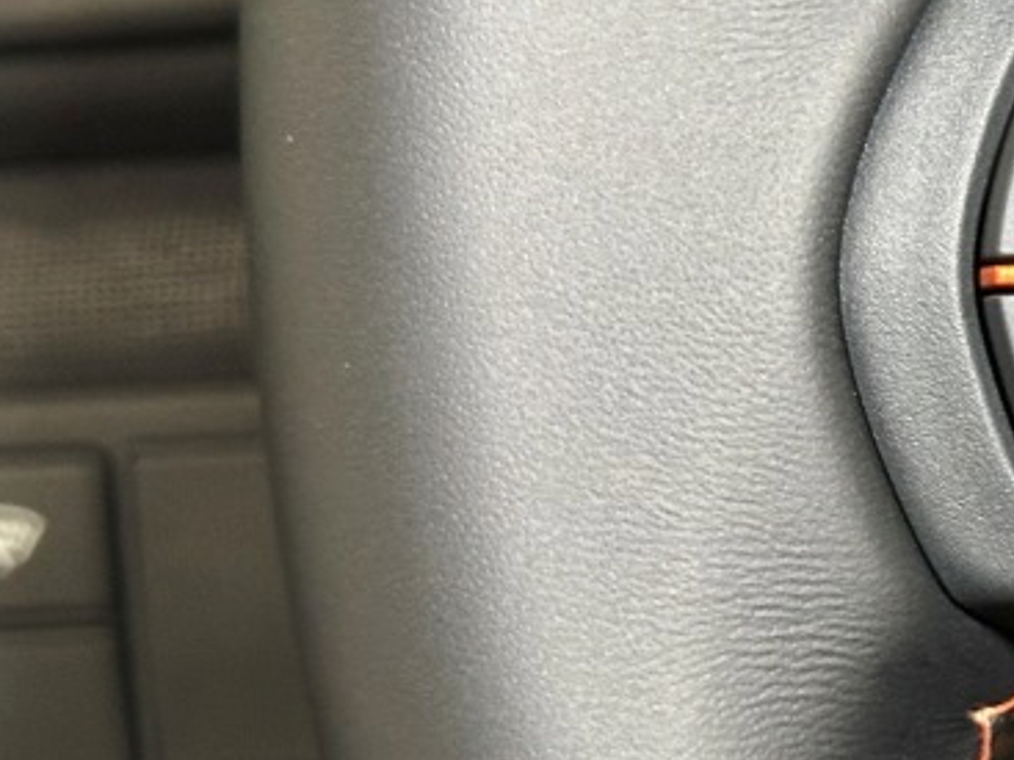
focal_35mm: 134
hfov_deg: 14.0
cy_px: 149
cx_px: 1406
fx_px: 3924
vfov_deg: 11.0
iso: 400
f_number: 1.78
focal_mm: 6.86
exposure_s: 1/40
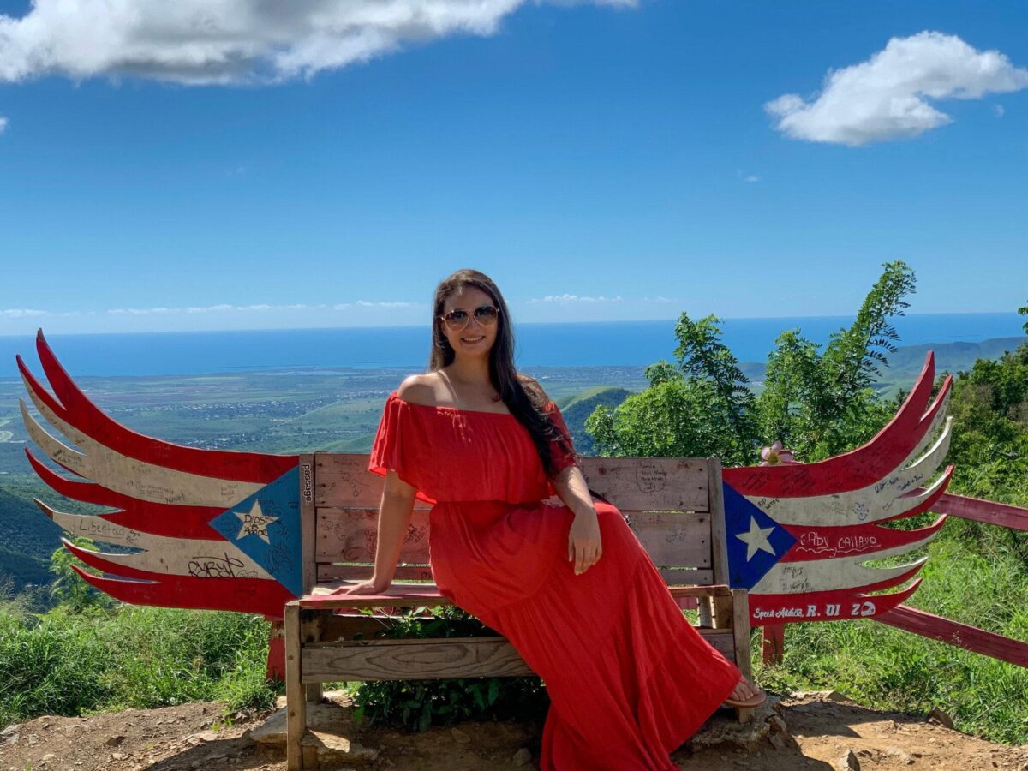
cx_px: 514
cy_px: 386
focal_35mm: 52
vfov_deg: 28.0
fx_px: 1544
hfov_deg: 36.8
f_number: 2.4
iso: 16
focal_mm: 6
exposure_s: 1/1400
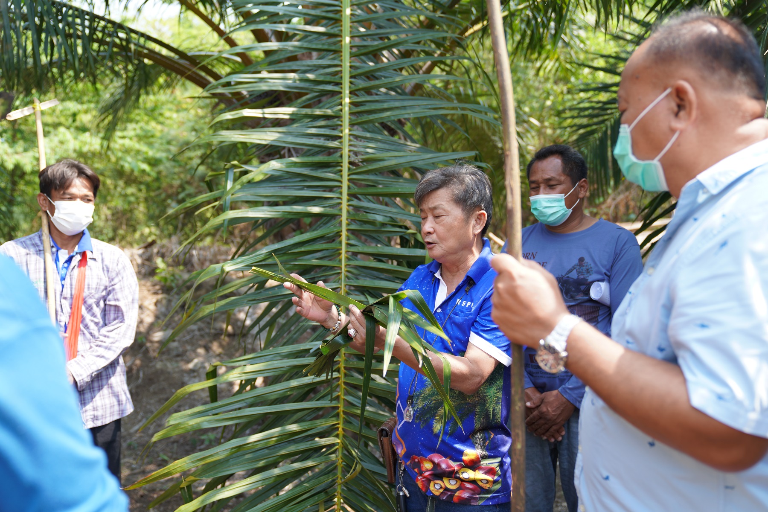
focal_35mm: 33
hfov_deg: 57.2
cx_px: 384
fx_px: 704
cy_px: 256
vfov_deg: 40.0
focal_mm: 33
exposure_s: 1/250
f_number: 2.8
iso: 100
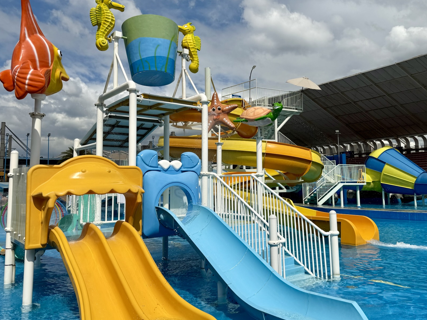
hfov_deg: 59.8
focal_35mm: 30
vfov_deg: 46.8
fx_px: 370
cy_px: 147
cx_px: 235
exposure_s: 1/14286
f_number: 1.78
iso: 80
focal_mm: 6.76
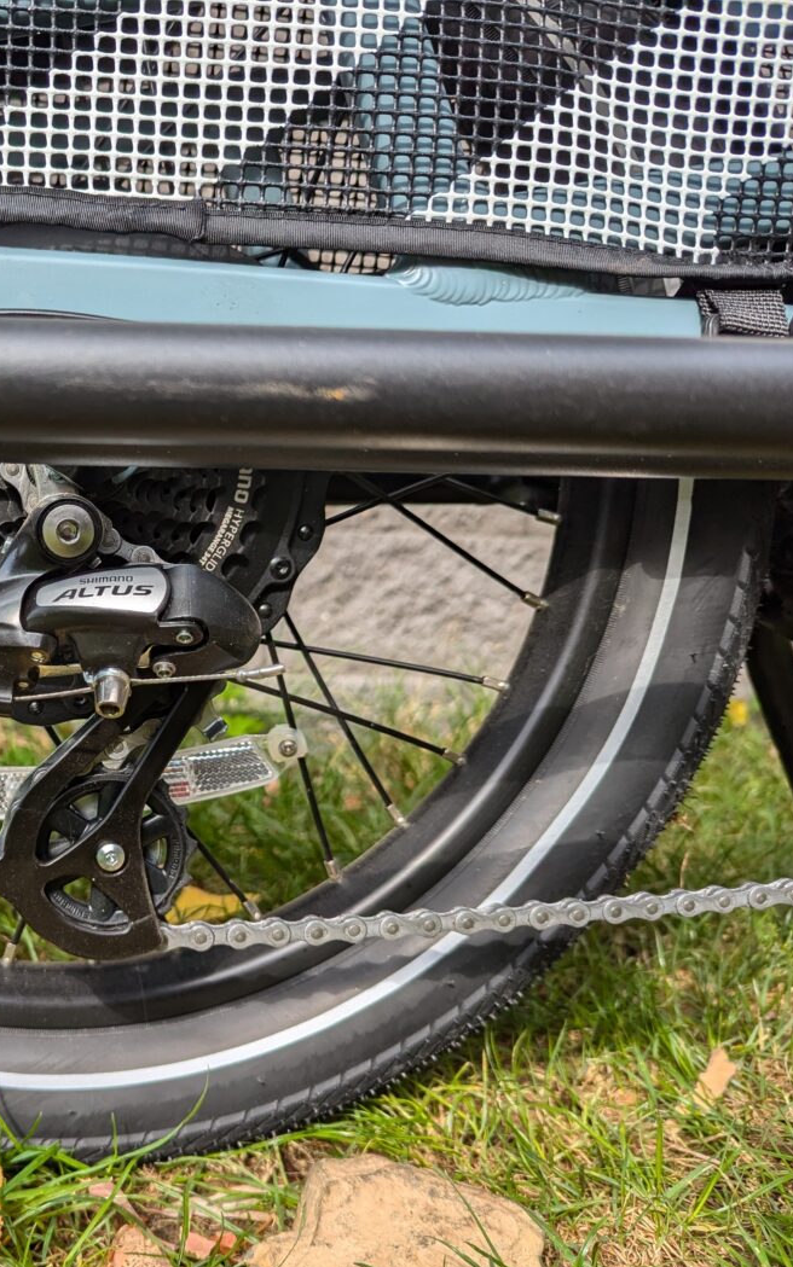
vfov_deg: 56.7
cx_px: 60
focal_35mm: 34
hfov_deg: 34.9
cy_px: 635
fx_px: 1175
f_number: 1.85
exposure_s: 1/920
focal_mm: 6.81
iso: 51
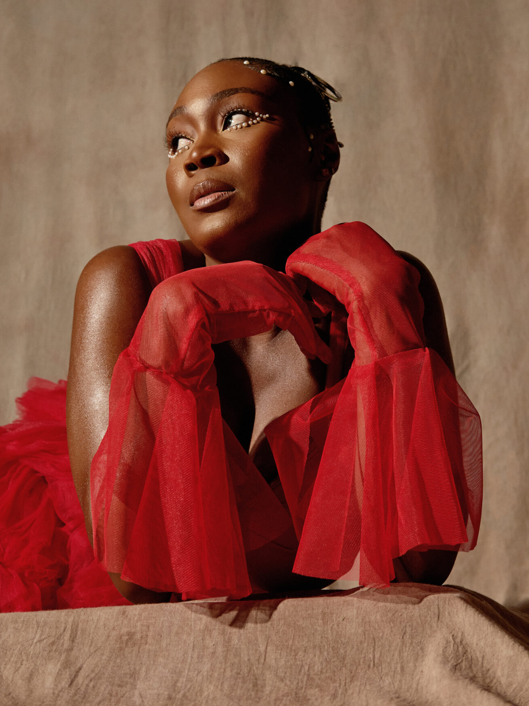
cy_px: 297
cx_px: 253
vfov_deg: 32.1
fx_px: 1223
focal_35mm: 60
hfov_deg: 24.4
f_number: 5
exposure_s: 1/125
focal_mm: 35
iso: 1250
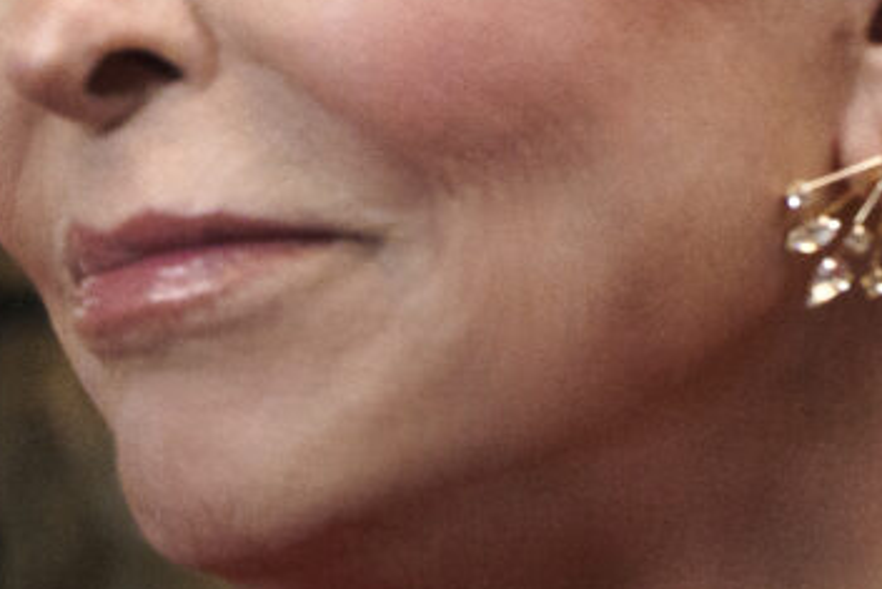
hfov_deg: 2.6
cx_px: -1040
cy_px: -172
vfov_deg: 1.8
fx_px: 19239
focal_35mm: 785
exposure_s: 1/200
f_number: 4
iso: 4000
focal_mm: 135
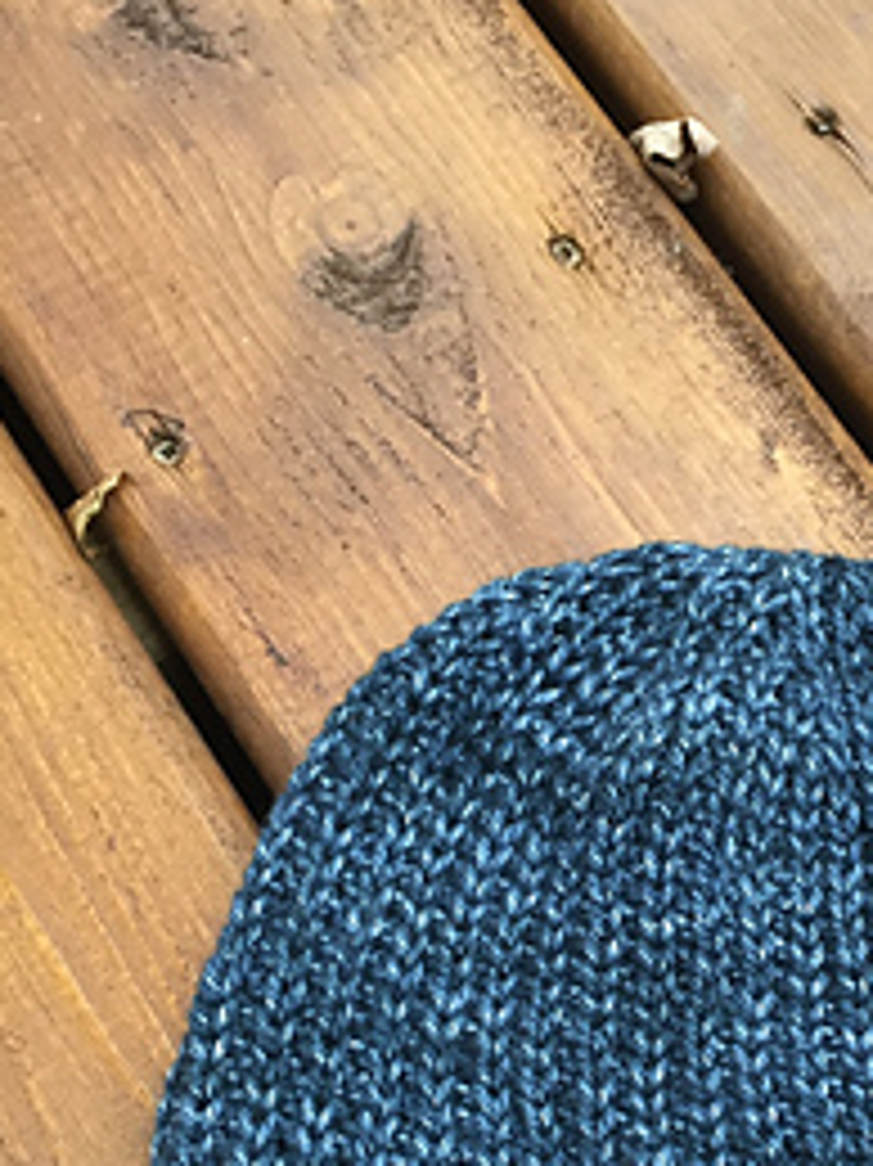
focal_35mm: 56
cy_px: 977
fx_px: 1885
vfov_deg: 33.1
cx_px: 835
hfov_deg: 25.1
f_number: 2.2
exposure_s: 1/30
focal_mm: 4.15
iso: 32
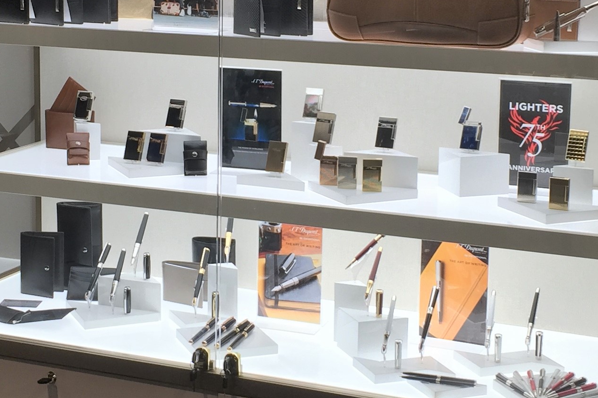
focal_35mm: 78
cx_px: 276
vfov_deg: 17.4
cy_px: 130
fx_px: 1295
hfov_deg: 26.0
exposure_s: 1/120
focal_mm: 4.15
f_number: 2.2
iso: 32
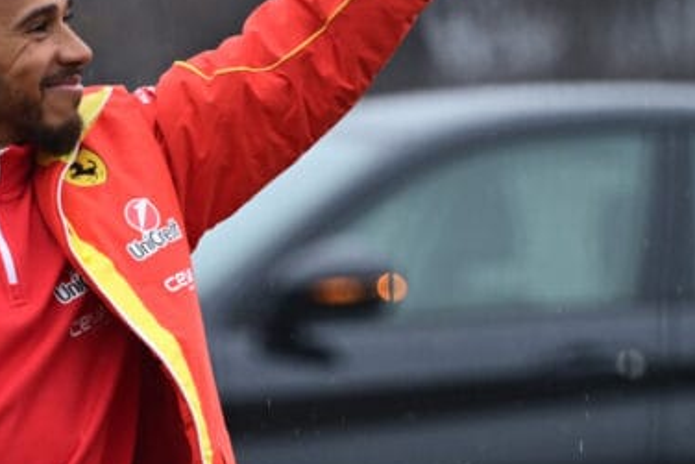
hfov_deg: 4.2
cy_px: 292
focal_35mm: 490
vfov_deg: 2.8
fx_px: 9463
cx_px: 24
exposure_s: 1/500
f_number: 2.8
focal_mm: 180
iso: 250
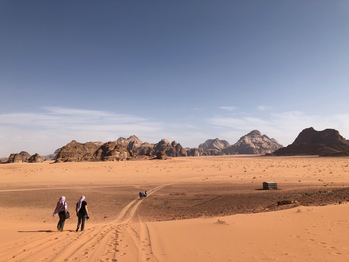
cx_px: 174
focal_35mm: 28
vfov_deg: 49.7
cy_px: 131
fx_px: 282
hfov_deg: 63.4
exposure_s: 1/3436
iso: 20
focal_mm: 4
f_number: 1.8
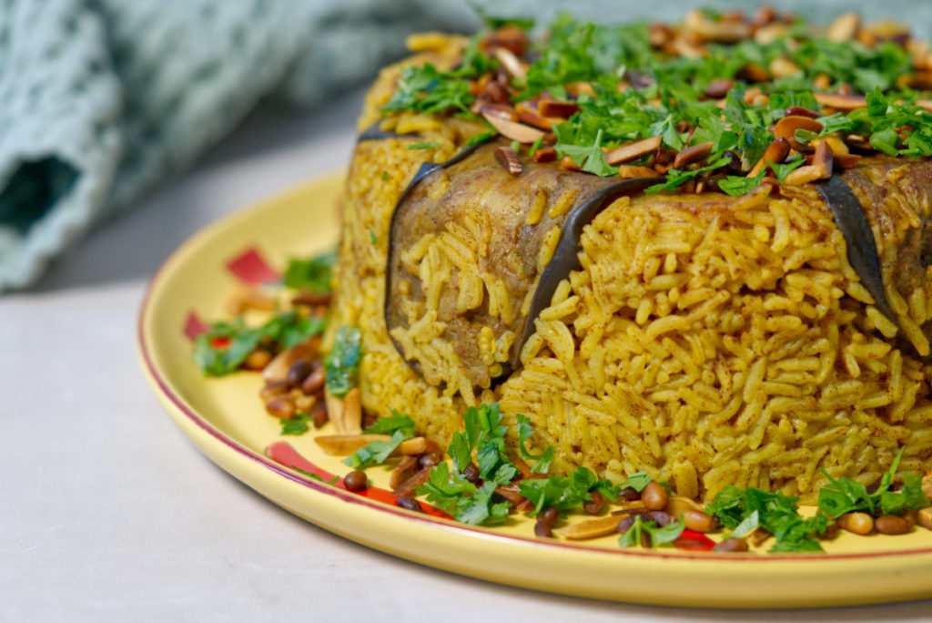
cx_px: 466
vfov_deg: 10.2
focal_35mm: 135
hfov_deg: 15.2
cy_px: 312
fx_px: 3497
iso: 640
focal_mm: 90
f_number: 3.2
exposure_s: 1/125
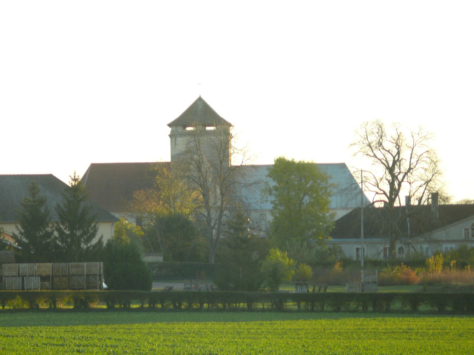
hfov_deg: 5.0
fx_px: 5436
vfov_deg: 3.7
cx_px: 237
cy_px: 178
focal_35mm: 397
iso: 100
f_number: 3.7
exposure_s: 1/80
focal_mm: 84
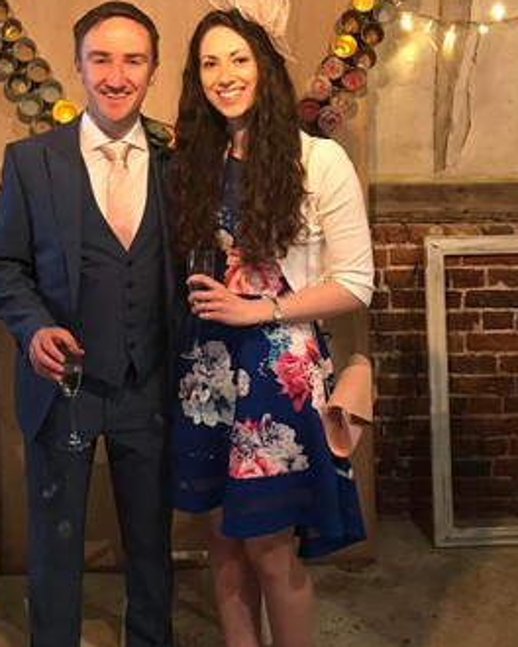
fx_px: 1016
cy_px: 257
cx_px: 163
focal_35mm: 53
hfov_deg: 28.4
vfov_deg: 35.2
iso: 100
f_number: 1.8
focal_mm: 3.99
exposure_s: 1/10
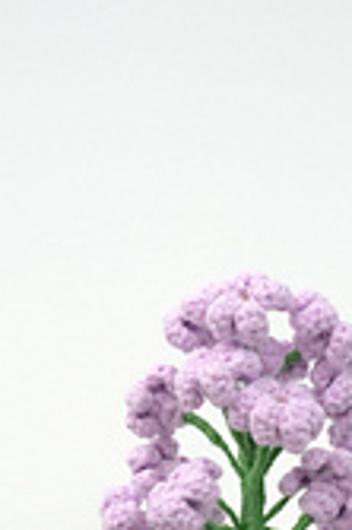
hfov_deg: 18.7
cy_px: 705
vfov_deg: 24.3
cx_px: 281
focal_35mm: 72
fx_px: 1058
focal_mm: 24
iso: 4000
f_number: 8
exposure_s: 1/200
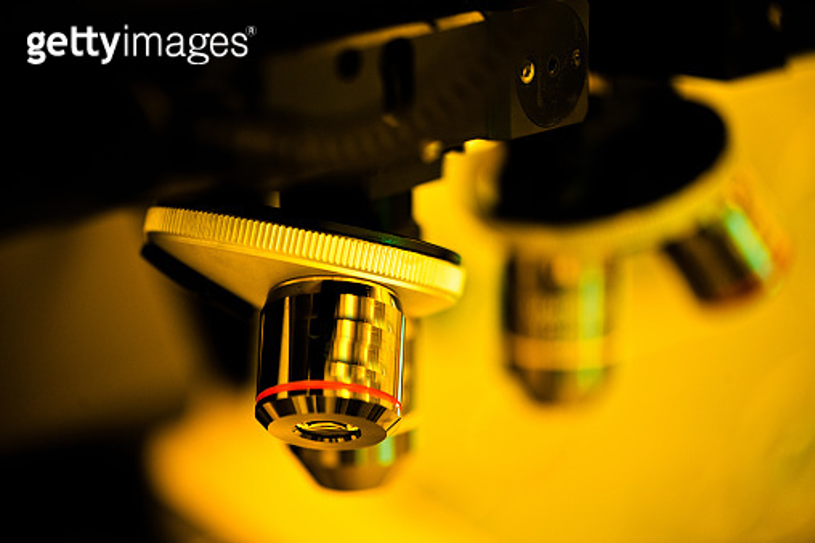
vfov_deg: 13.0
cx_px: 408
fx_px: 2375
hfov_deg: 19.5
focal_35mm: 105
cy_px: 272
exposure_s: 1/45
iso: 640
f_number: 3.3
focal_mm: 105
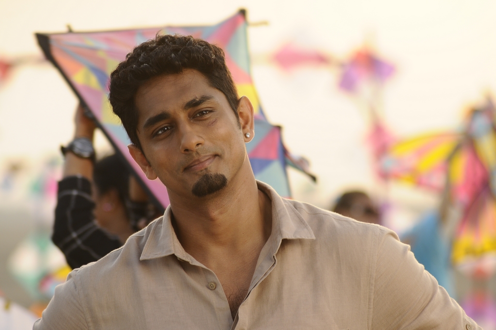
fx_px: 3922
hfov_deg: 7.2
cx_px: 248
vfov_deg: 4.8
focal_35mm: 285
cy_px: 165
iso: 250
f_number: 5.6
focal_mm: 190
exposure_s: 1/200
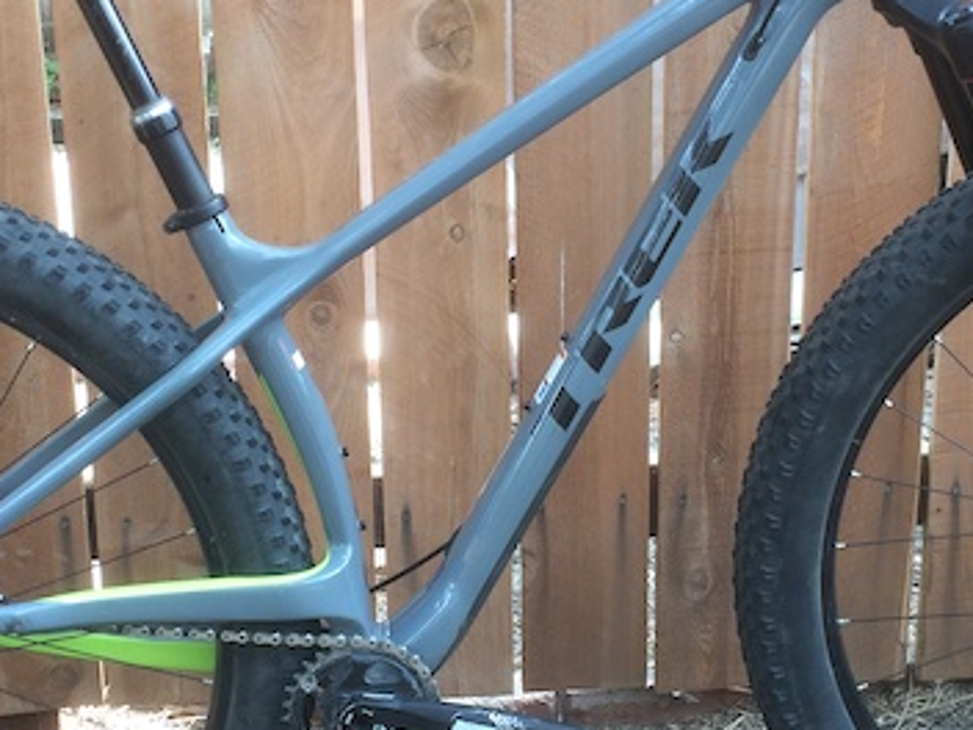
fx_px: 1855
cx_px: 522
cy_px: 387
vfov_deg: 22.3
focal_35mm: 66
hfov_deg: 29.4
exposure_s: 1/60
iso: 50
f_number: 2.2
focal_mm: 4.15
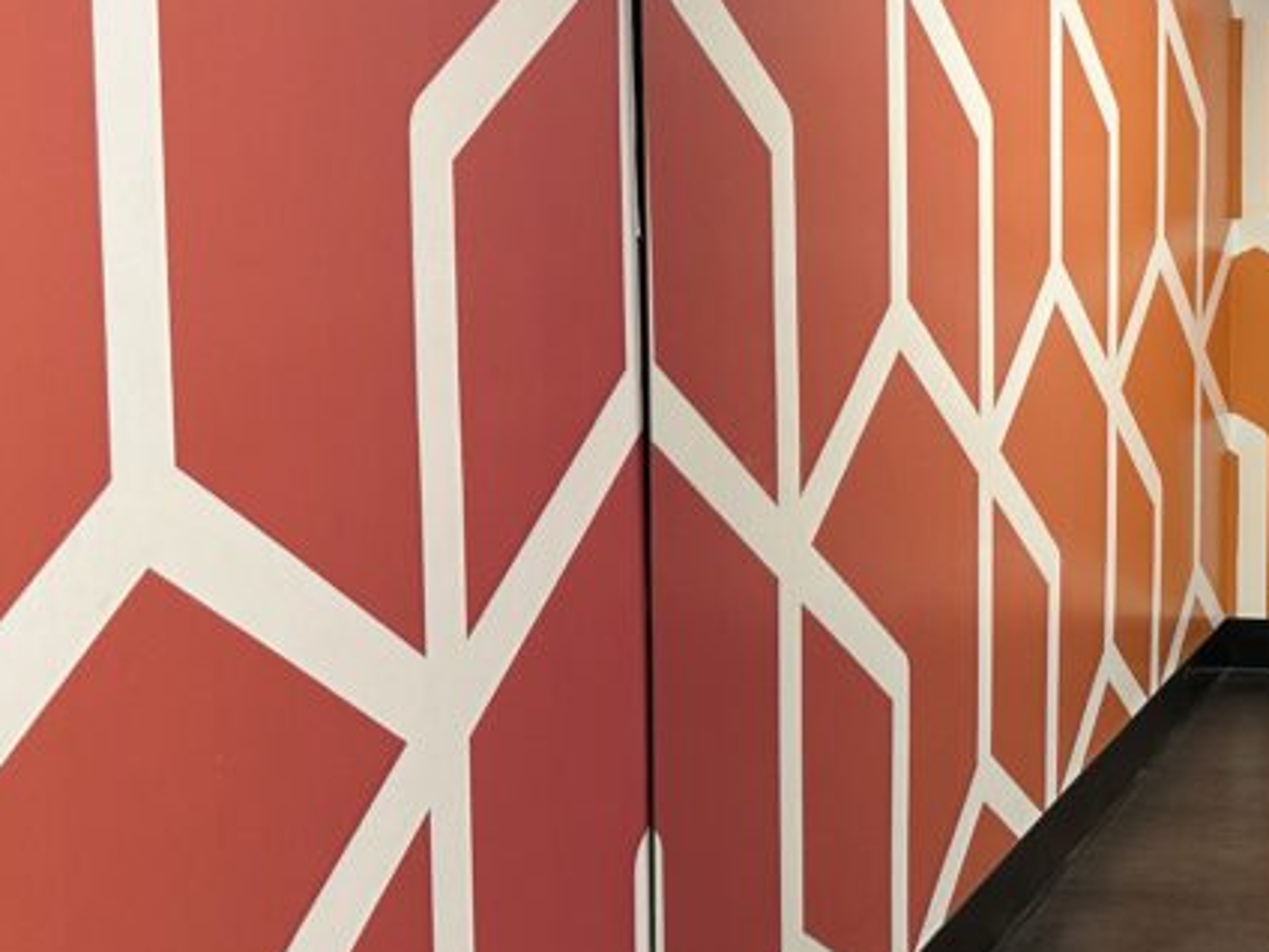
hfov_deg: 25.6
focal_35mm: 68
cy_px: 473
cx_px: 1529
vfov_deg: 21.6
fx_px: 2493
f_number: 1.78
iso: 200
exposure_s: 1/111
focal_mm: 6.86
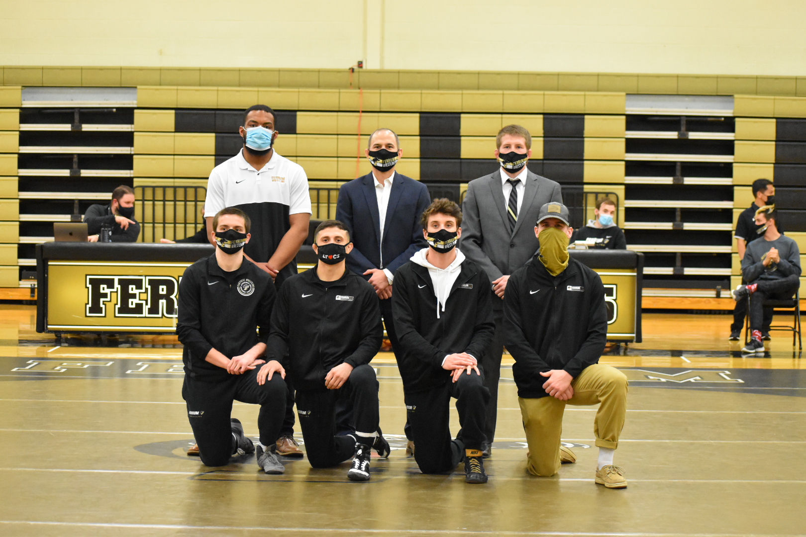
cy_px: 268
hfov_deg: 19.5
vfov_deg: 13.0
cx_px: 403
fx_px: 2351
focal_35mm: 105
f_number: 4.5
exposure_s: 1/400
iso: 6400
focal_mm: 70
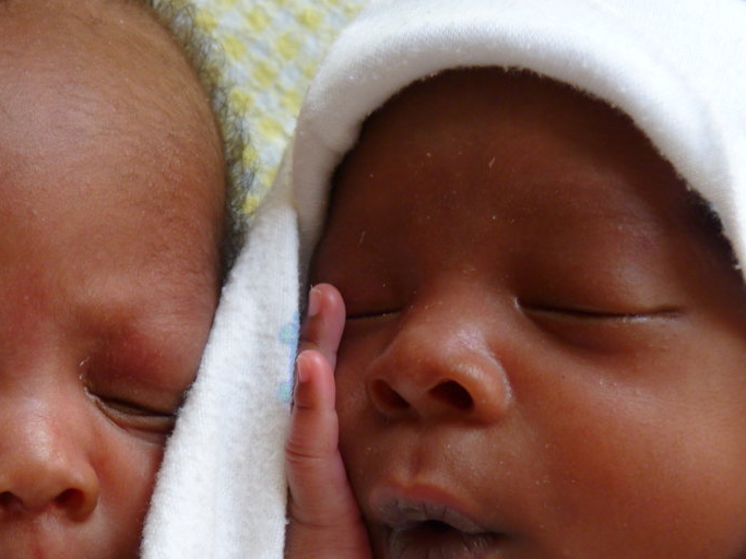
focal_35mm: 72
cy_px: 374
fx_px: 1551
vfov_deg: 20.4
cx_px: 268
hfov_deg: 26.9
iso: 125
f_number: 3.2
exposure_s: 1/30
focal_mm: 8.5
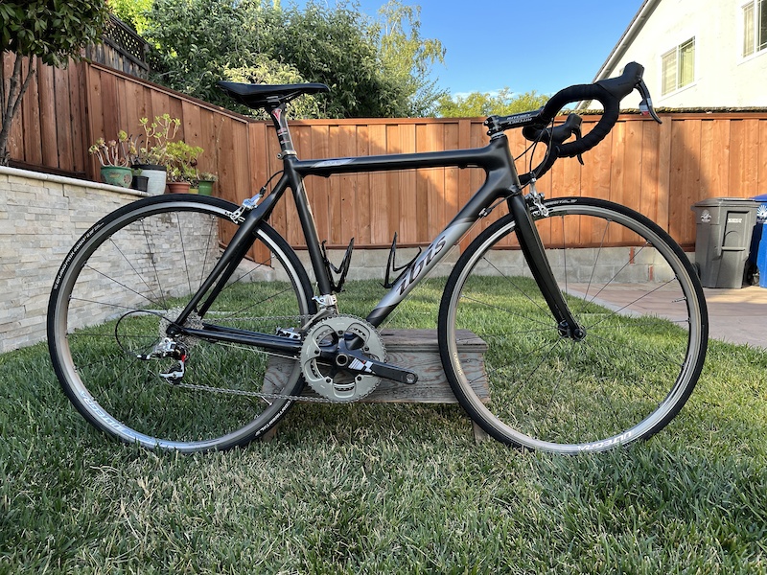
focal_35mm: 26
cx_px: 384
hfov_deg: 67.3
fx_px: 576
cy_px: 288
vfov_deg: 53.1
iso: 40
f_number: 1.6
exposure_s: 1/274
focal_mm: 5.1
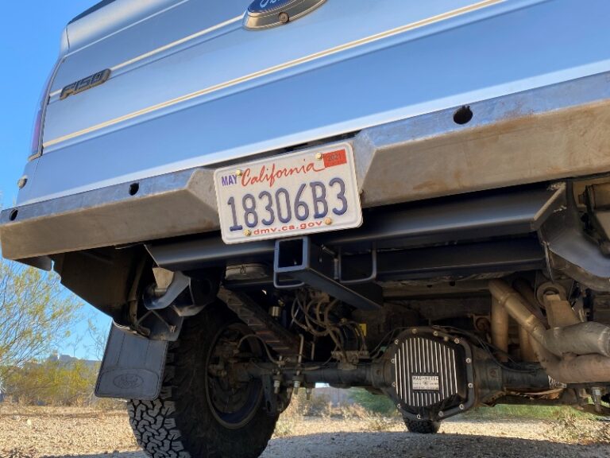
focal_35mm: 26
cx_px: 305
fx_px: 458
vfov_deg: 53.1
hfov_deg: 67.3
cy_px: 229
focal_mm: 4.25
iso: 32
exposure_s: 1/651
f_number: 1.8
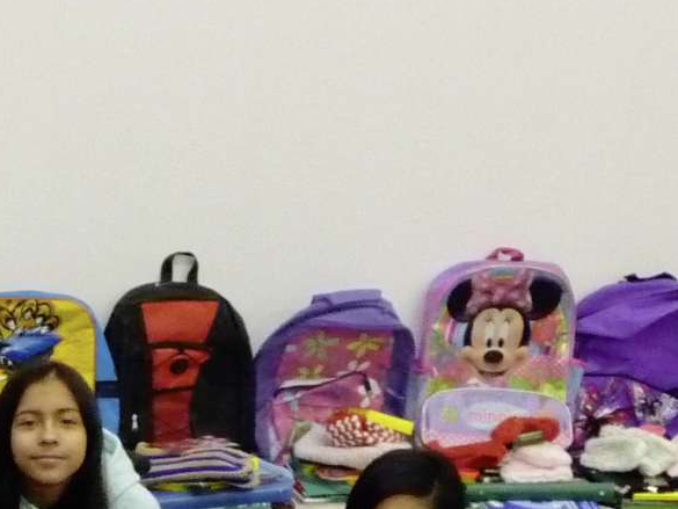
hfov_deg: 15.4
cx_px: -293
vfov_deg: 12.0
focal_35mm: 119
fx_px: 2331
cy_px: 726
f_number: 3.6
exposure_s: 1/50
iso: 800
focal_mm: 5.6
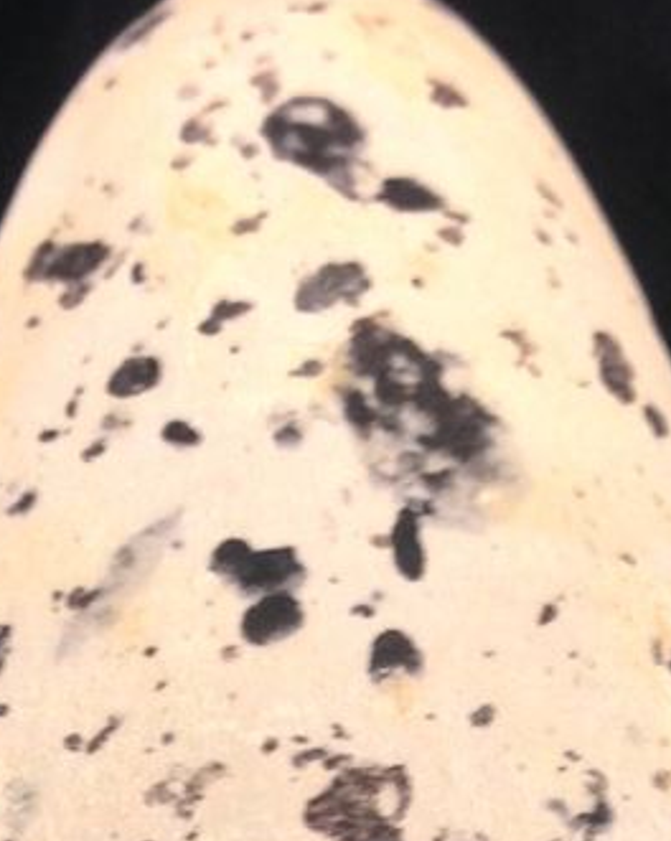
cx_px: 300
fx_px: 3134
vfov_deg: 14.8
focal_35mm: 126
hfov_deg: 12.2
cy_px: 1007
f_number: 2.4
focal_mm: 4.12
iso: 125
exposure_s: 1/20
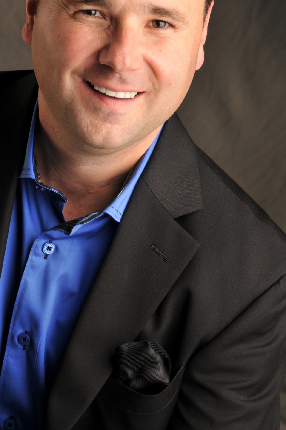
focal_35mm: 195
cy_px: 137
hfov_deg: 7.0
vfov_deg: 10.6
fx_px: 2327
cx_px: 112
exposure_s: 1/125
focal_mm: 95
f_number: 10
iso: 200
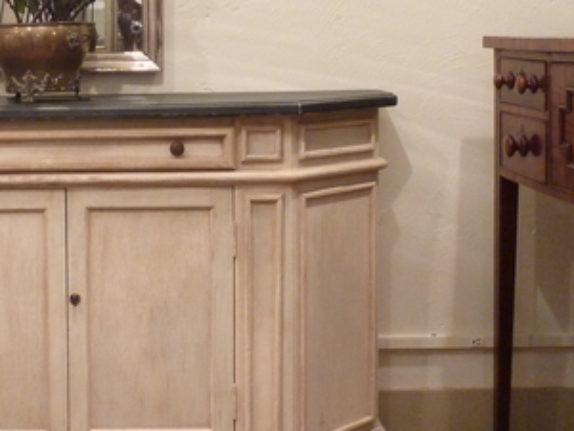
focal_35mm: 70
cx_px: 73
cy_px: 98
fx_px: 1161
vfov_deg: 20.8
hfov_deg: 26.9
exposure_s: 1/8
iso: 400
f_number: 3.5
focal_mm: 5.7
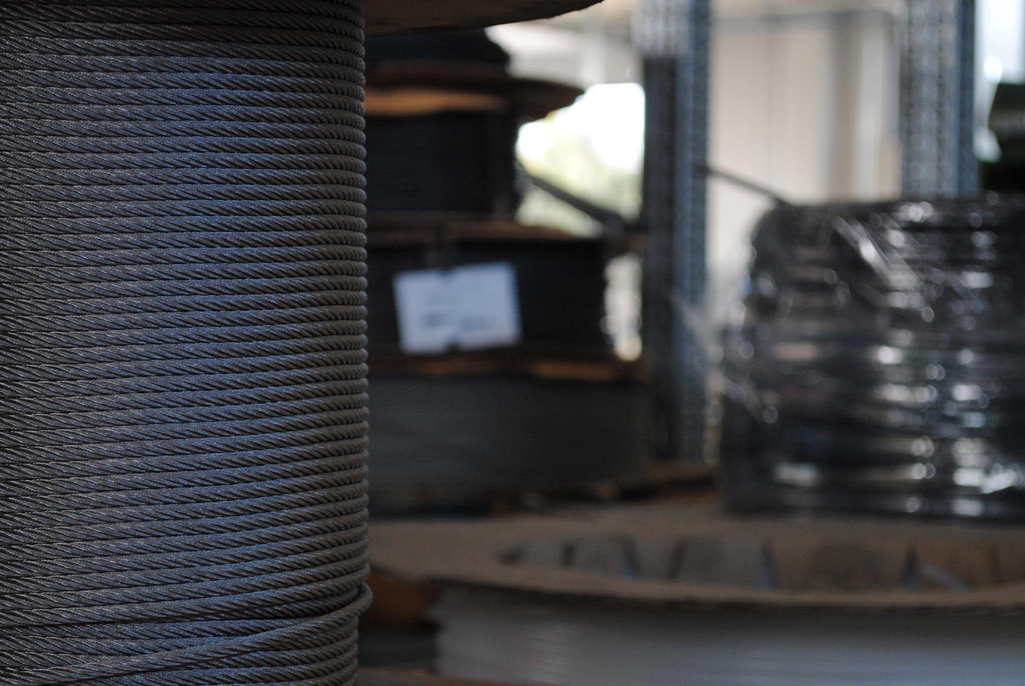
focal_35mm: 94
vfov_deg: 14.7
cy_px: 382
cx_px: 496
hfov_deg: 21.7
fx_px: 2668
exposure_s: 1/30
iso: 400
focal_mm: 55
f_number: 5.6
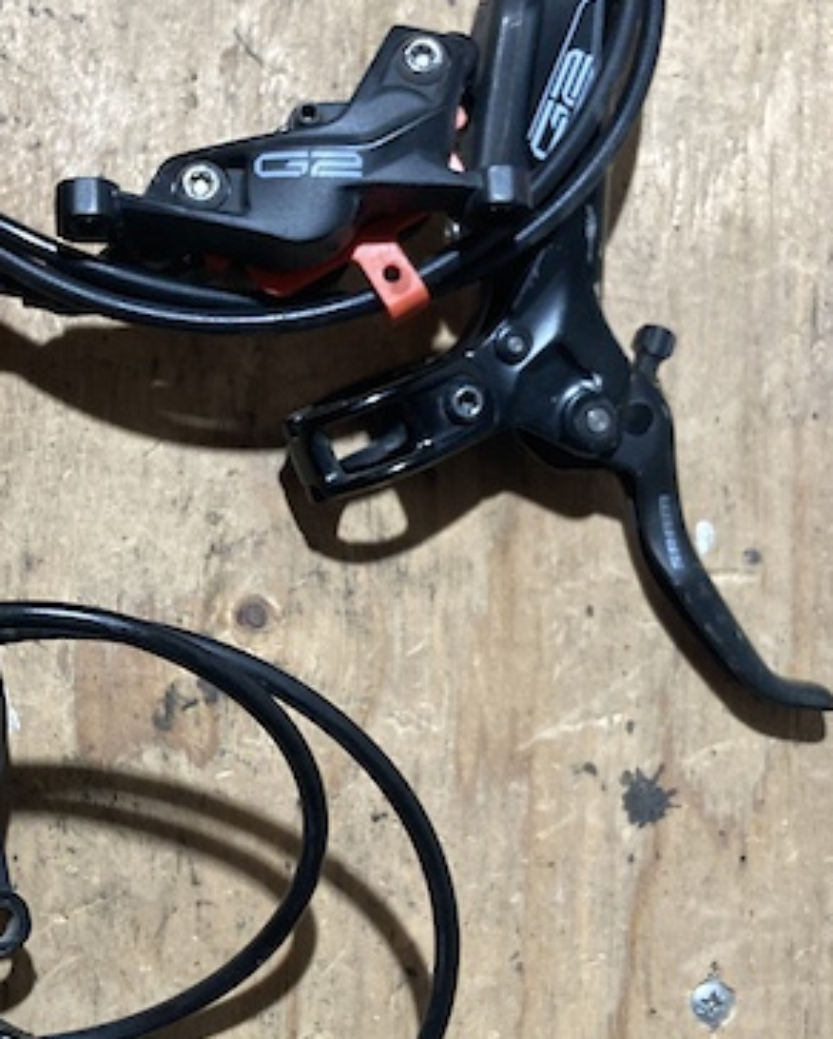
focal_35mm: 60
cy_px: 594
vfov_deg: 31.4
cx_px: 248
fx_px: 1846
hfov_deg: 25.2
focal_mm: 3.99
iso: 200
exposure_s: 1/60
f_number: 1.8
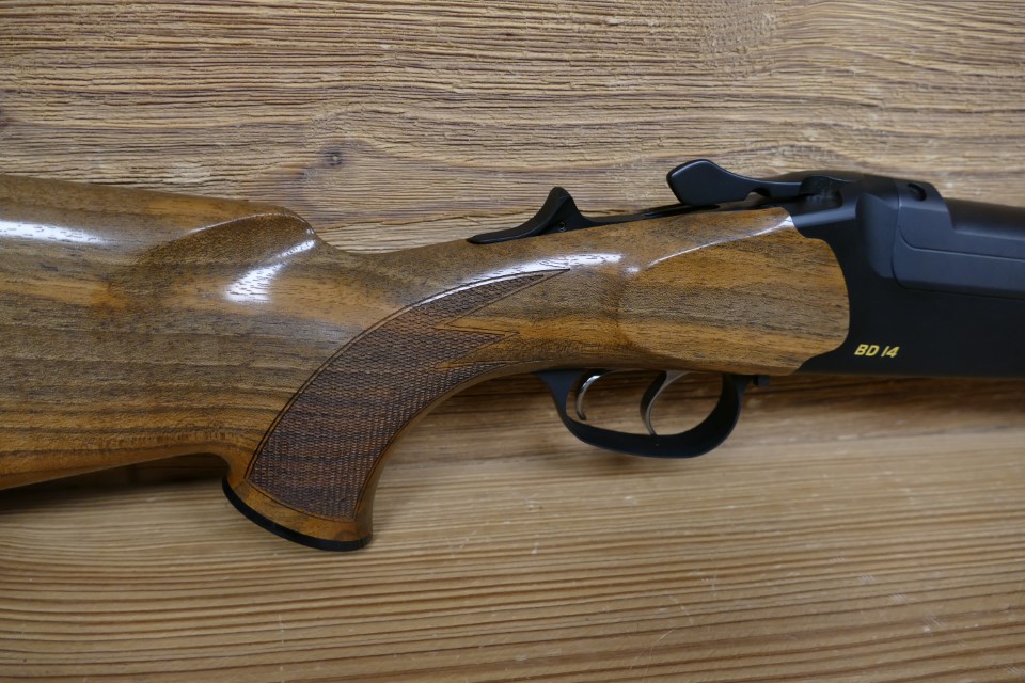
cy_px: 342
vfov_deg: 51.3
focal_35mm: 25
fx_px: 712
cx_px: 512
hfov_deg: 71.5
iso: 400
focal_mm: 9.12
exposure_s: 1/60
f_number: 2.8
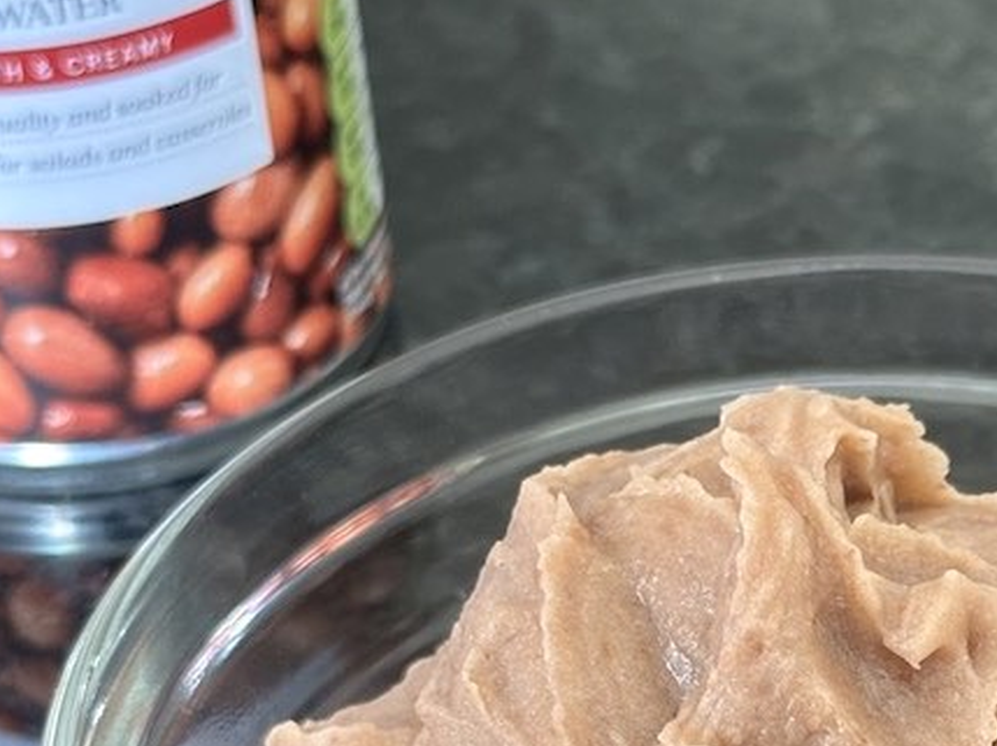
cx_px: 727
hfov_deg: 17.5
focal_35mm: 112
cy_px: 739
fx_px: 3223
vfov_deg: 13.0
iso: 160
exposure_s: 1/60
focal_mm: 6.86
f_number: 1.78
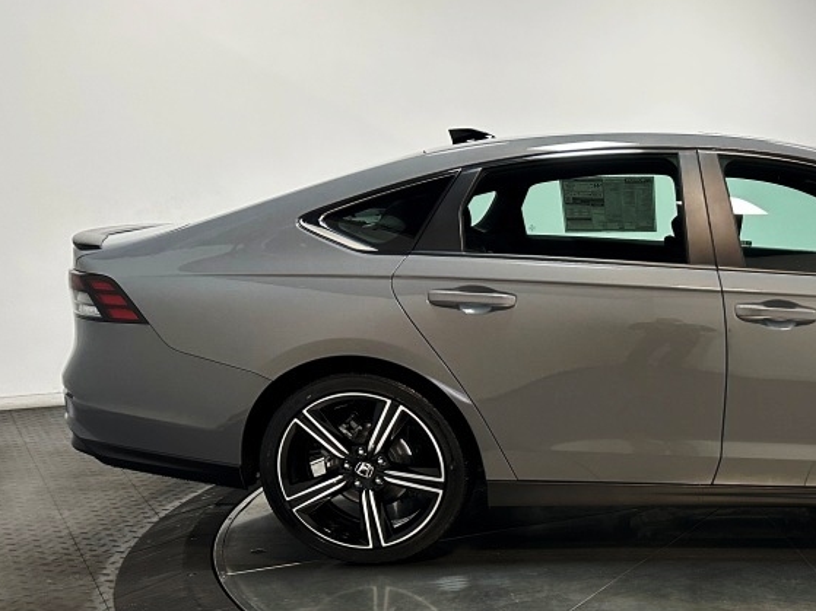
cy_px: 509
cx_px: 740
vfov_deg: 31.8
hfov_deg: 39.7
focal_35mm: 44
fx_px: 1037
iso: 320
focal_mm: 6.86
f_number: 1.78
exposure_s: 1/60
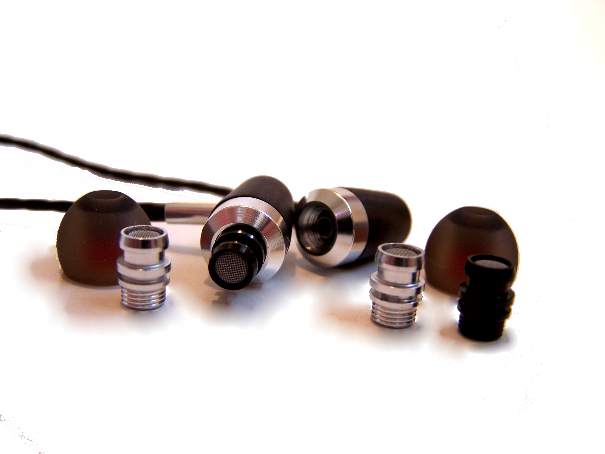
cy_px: 227
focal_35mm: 38
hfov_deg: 49.0
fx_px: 664
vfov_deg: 37.7
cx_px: 302
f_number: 2.8
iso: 80
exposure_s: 1/8
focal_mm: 6.3
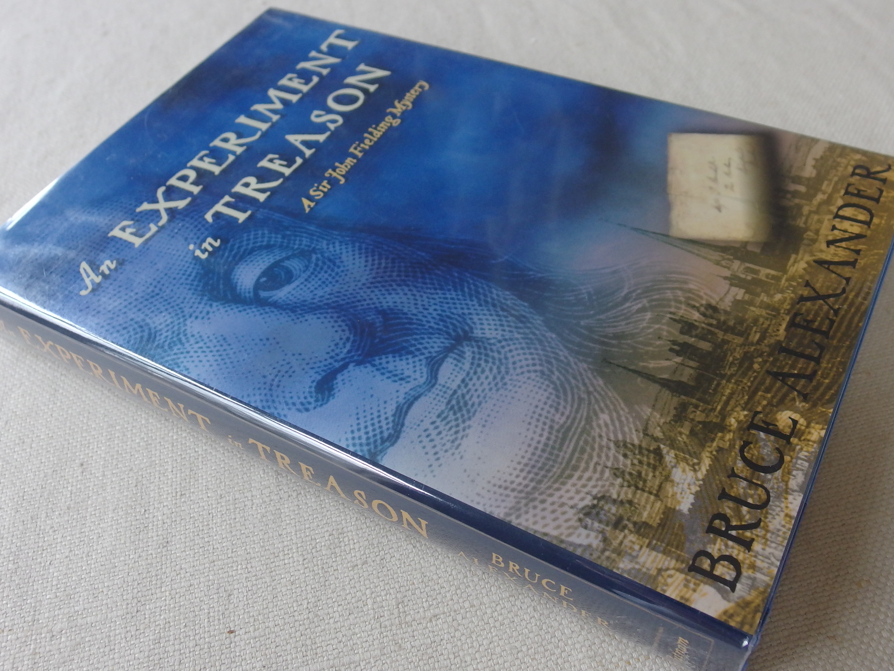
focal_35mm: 33
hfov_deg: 55.3
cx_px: 468
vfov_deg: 42.9
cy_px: 349
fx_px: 852
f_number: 2.8
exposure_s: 1/45
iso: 320
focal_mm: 6
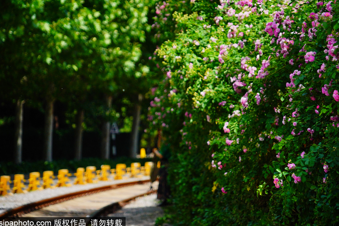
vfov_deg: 6.4
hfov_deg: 9.6
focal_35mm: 214
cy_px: 97
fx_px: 2015
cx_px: 193
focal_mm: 184
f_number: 6.3
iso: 400
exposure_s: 1/2500
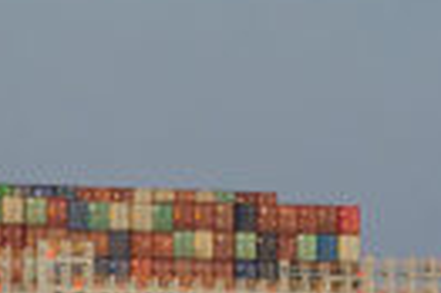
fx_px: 8381
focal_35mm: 685
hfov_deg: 3.0
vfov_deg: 2.0
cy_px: 434
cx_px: -451
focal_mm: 78
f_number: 11
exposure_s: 1/800
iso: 320
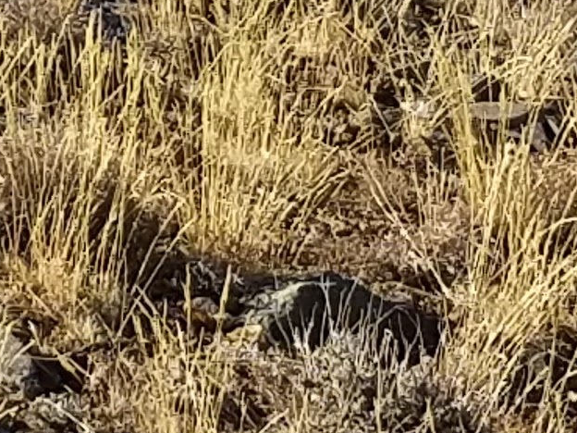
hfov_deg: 15.5
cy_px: -552
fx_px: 2000
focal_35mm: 120
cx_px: -199
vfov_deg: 10.8
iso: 50
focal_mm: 4.2
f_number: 1.7
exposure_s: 1/3112
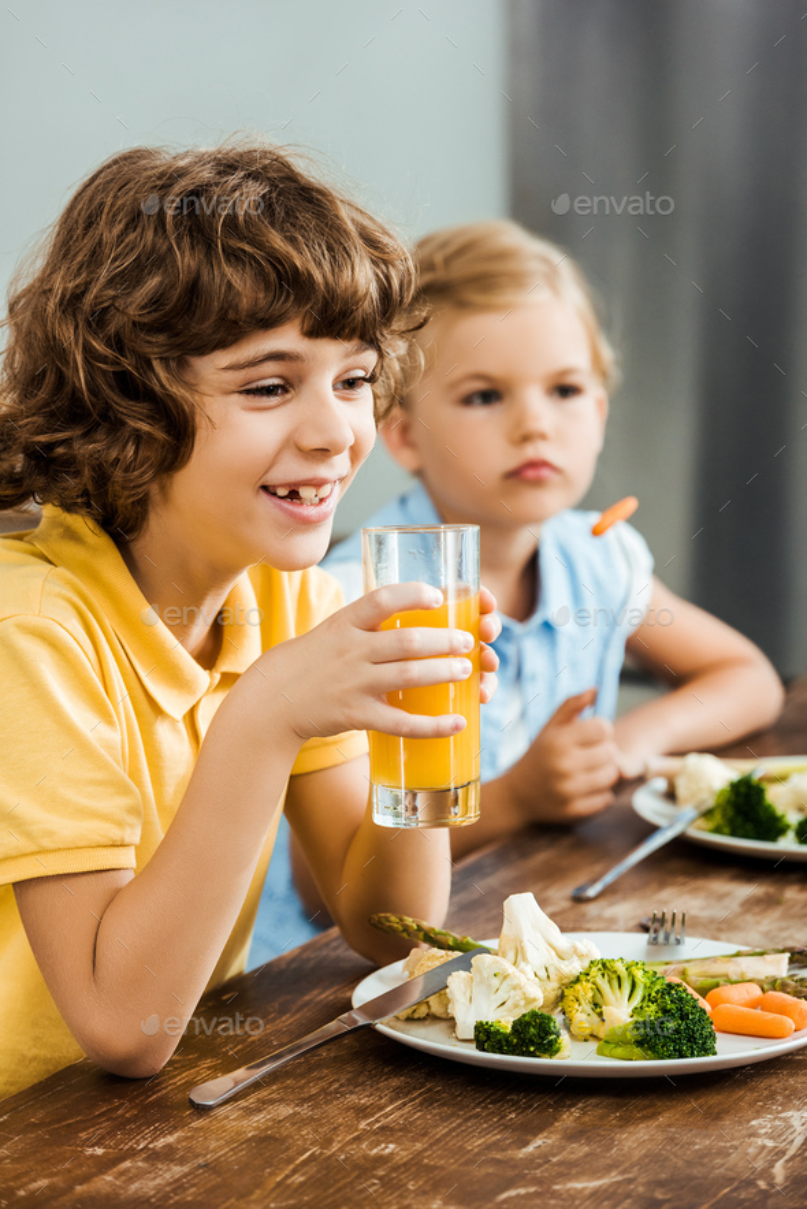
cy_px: 604
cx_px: 404
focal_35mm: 125
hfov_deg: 11.0
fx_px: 4200
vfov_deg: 16.4
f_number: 5
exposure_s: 1/200
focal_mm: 125
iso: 250
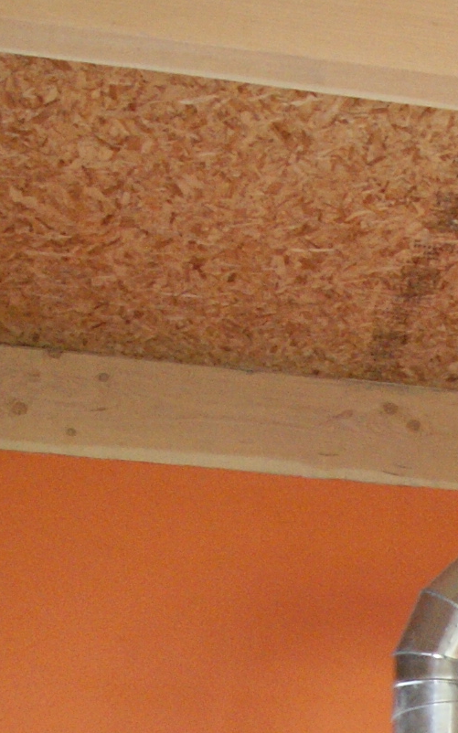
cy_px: 1072
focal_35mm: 133
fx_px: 2657
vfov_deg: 14.7
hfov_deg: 8.9
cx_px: 1101
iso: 400
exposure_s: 1/25
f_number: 5.6
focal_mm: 18
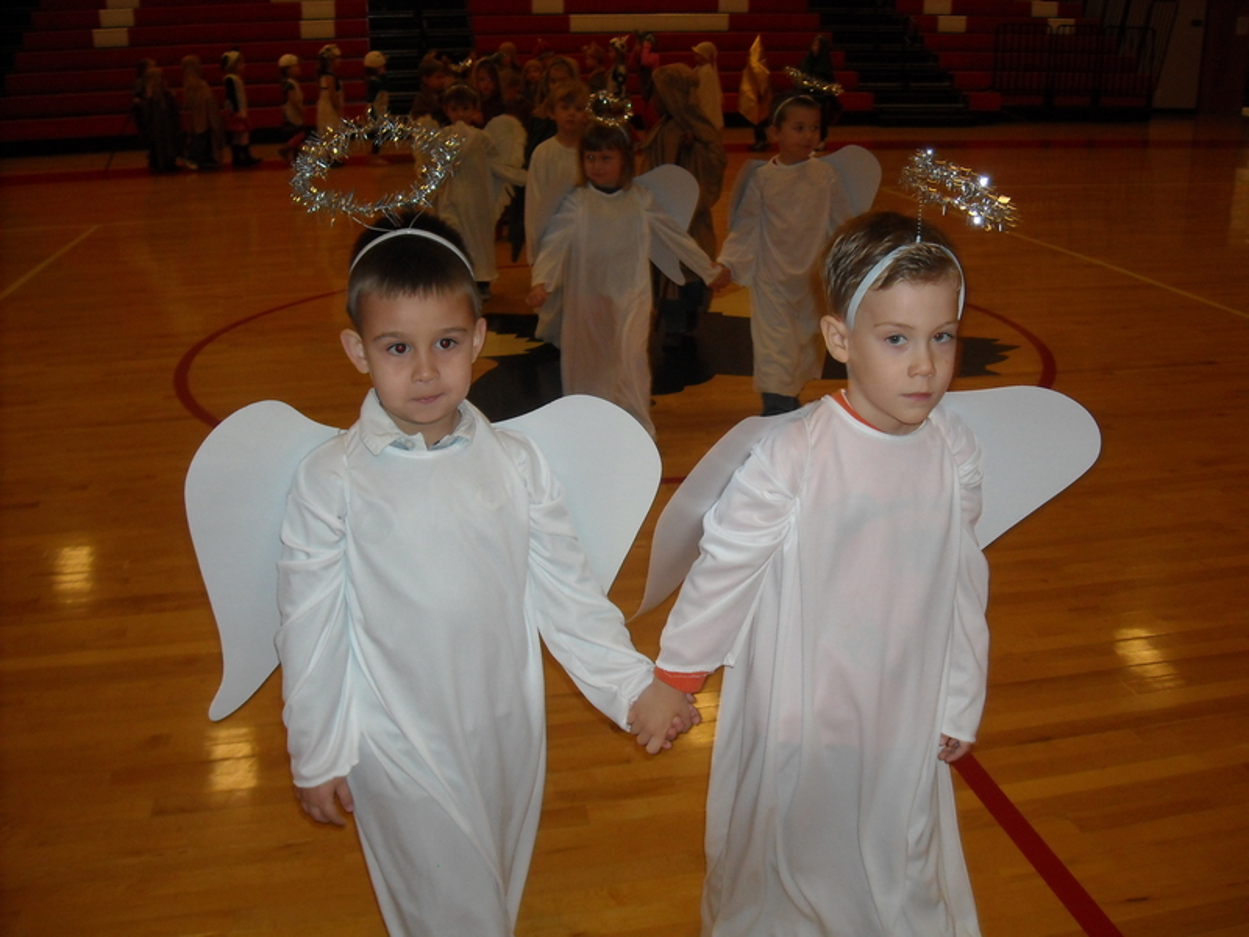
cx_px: 624
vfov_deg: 40.7
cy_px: 468
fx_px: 1263
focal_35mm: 35
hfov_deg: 52.6
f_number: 2.8
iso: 200
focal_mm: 5.7
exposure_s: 1/60
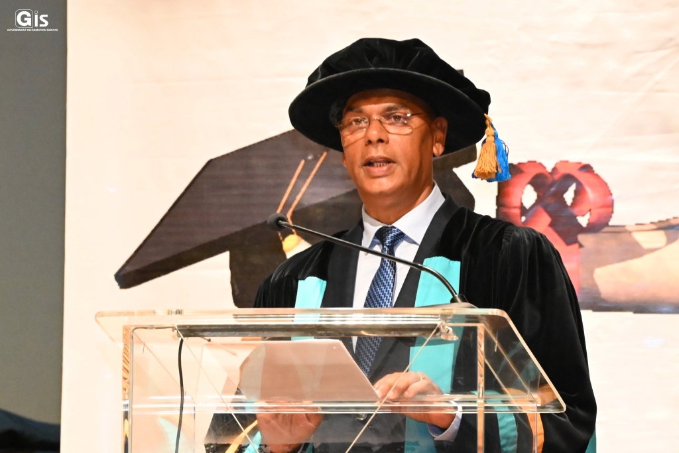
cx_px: 340
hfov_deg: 9.8
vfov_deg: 6.5
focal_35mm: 210
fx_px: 3961
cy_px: 226
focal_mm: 210
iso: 16000
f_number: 10
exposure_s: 1/200
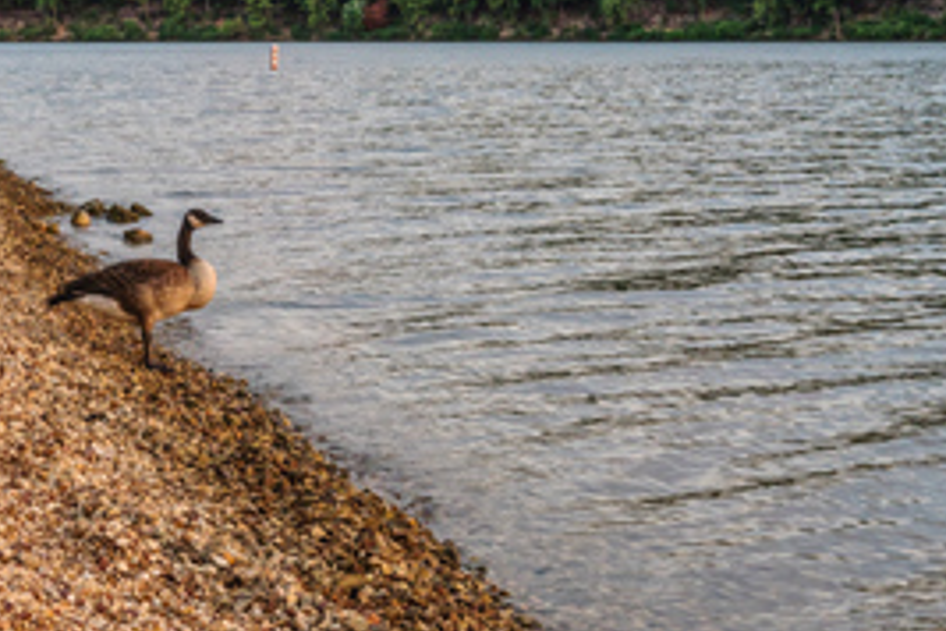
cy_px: 43
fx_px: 2654
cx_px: -14
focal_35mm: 101
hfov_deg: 19.6
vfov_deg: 13.4
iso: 200
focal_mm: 30
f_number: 14
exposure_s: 1/20
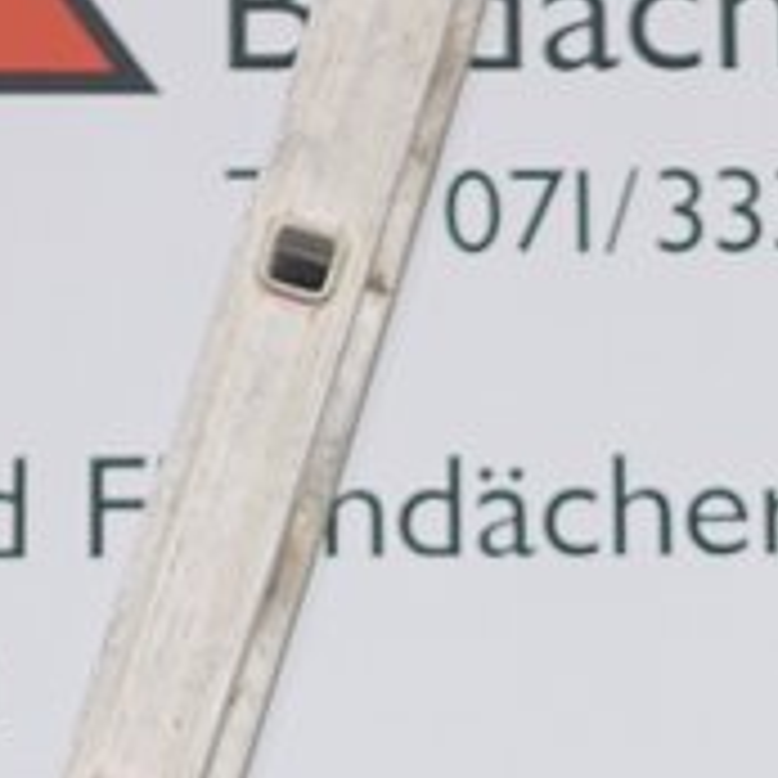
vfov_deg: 5.7
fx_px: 7806
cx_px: 841
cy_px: 998
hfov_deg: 5.7
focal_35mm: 307
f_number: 2.8
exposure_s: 1/125
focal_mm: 18.98
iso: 100
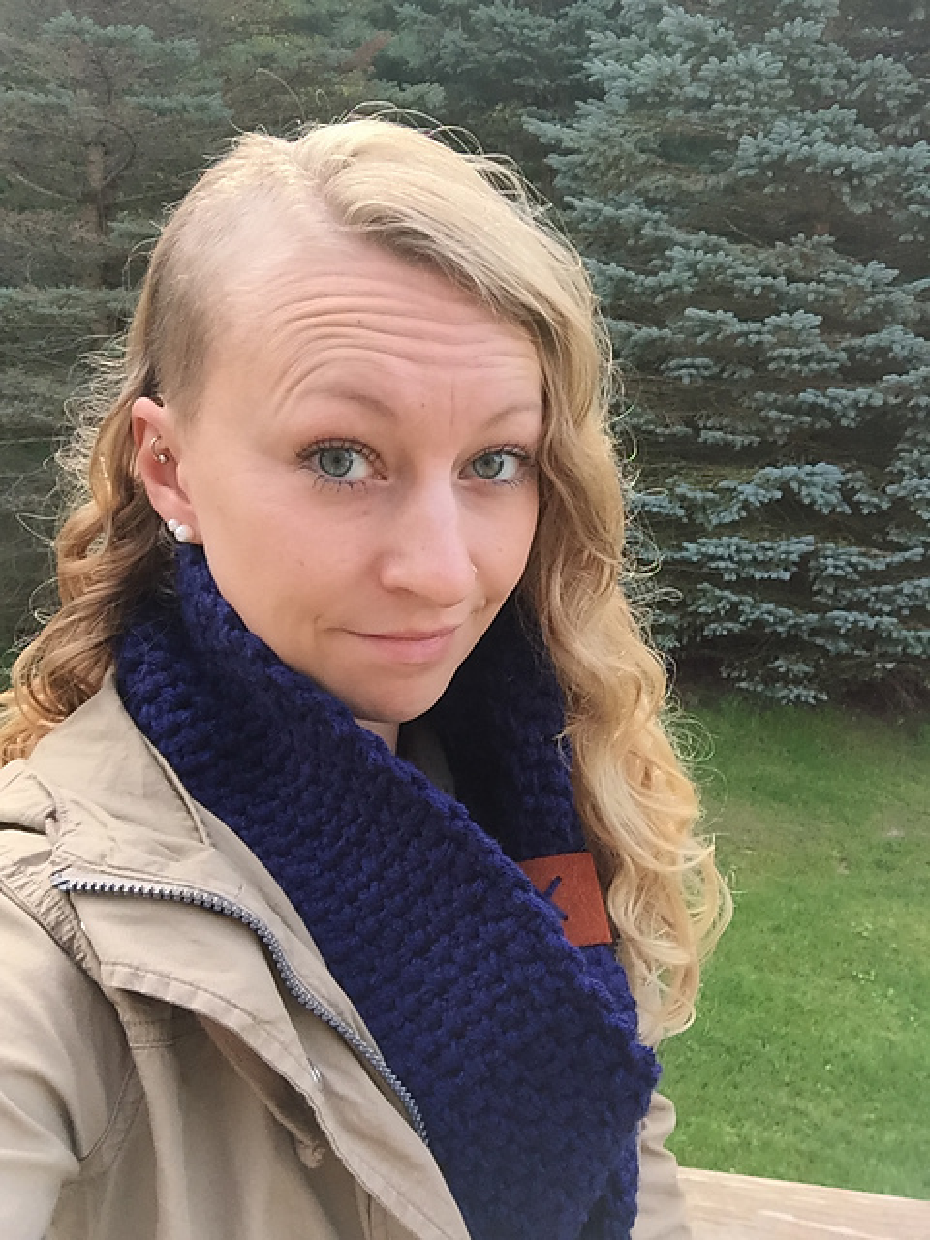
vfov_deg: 58.4
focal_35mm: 31
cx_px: 465
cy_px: 620
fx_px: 1110
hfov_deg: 45.4
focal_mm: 2.65
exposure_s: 1/120
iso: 32
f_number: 2.2
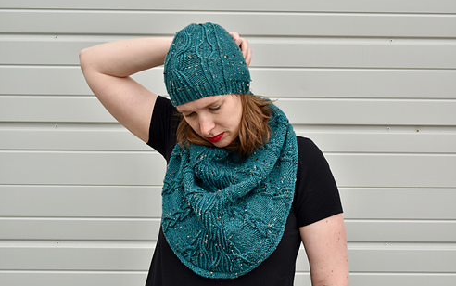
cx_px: 231
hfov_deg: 34.5
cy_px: 150
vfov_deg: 22.0
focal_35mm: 59
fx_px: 734
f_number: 5
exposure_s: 1/400
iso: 100
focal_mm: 38
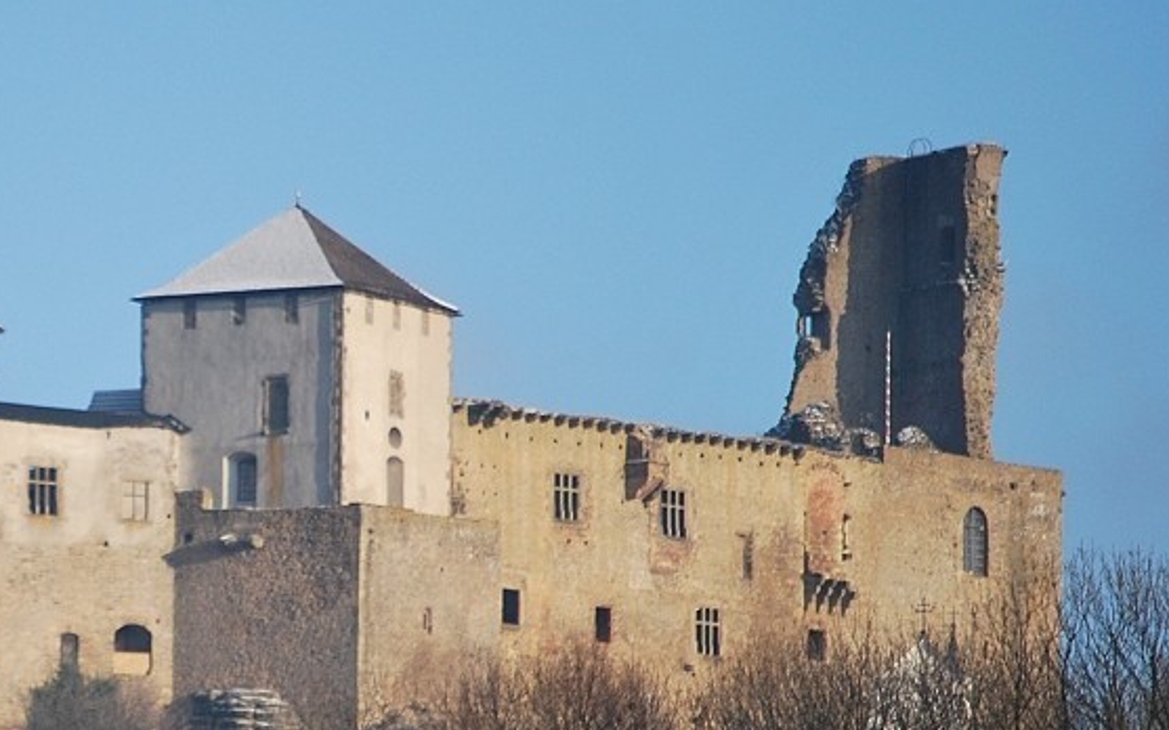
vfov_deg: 2.0
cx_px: 88
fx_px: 21025
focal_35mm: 660
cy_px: 467
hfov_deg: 3.2
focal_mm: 200
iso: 200
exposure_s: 1/640
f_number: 5.6
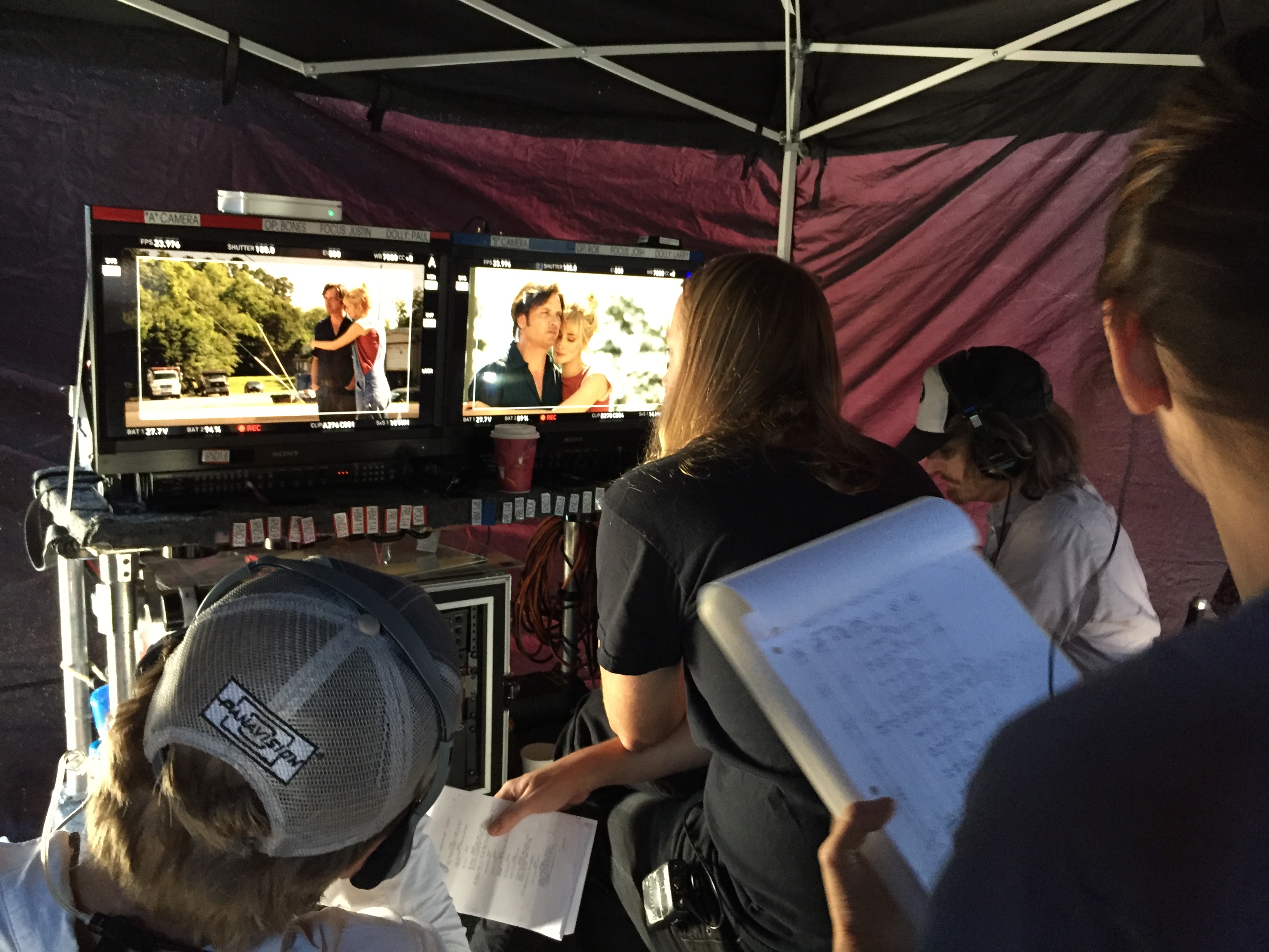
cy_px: 476
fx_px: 1063
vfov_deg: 48.2
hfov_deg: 61.7
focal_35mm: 29
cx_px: 634
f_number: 2.2
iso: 250
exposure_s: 1/24
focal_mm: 4.15
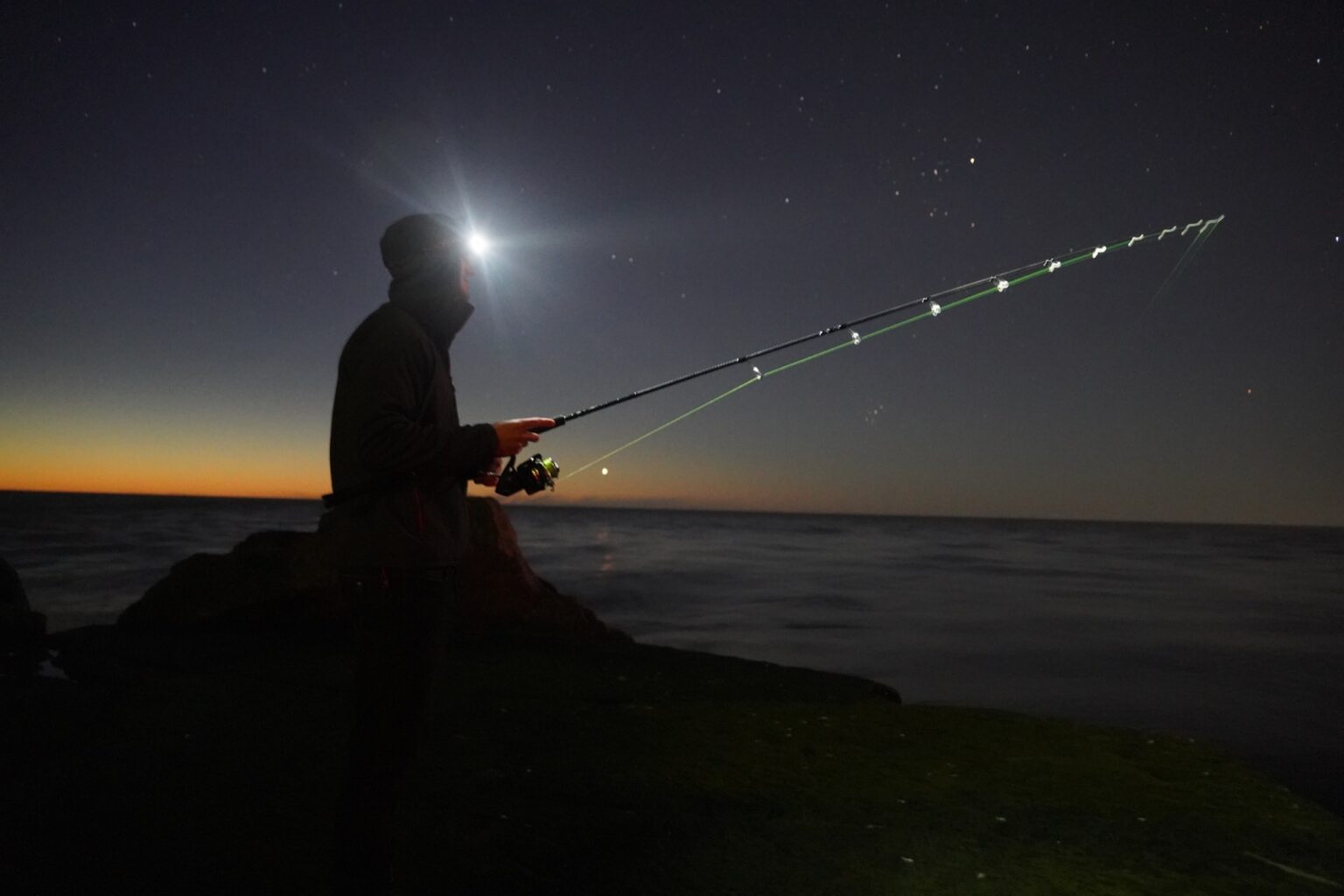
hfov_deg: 65.5
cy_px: 448
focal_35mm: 28
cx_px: 672
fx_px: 1045
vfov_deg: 46.4
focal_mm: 28
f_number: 2.8
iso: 12800
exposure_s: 1
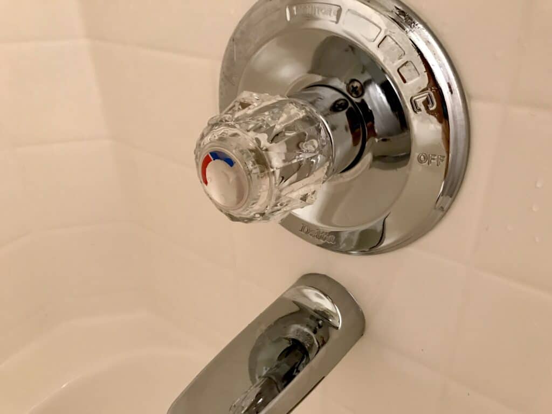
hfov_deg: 63.4
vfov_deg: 49.7
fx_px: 446
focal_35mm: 28
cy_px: 207
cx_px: 276
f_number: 1.8
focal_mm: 3.99
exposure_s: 1/9
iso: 100
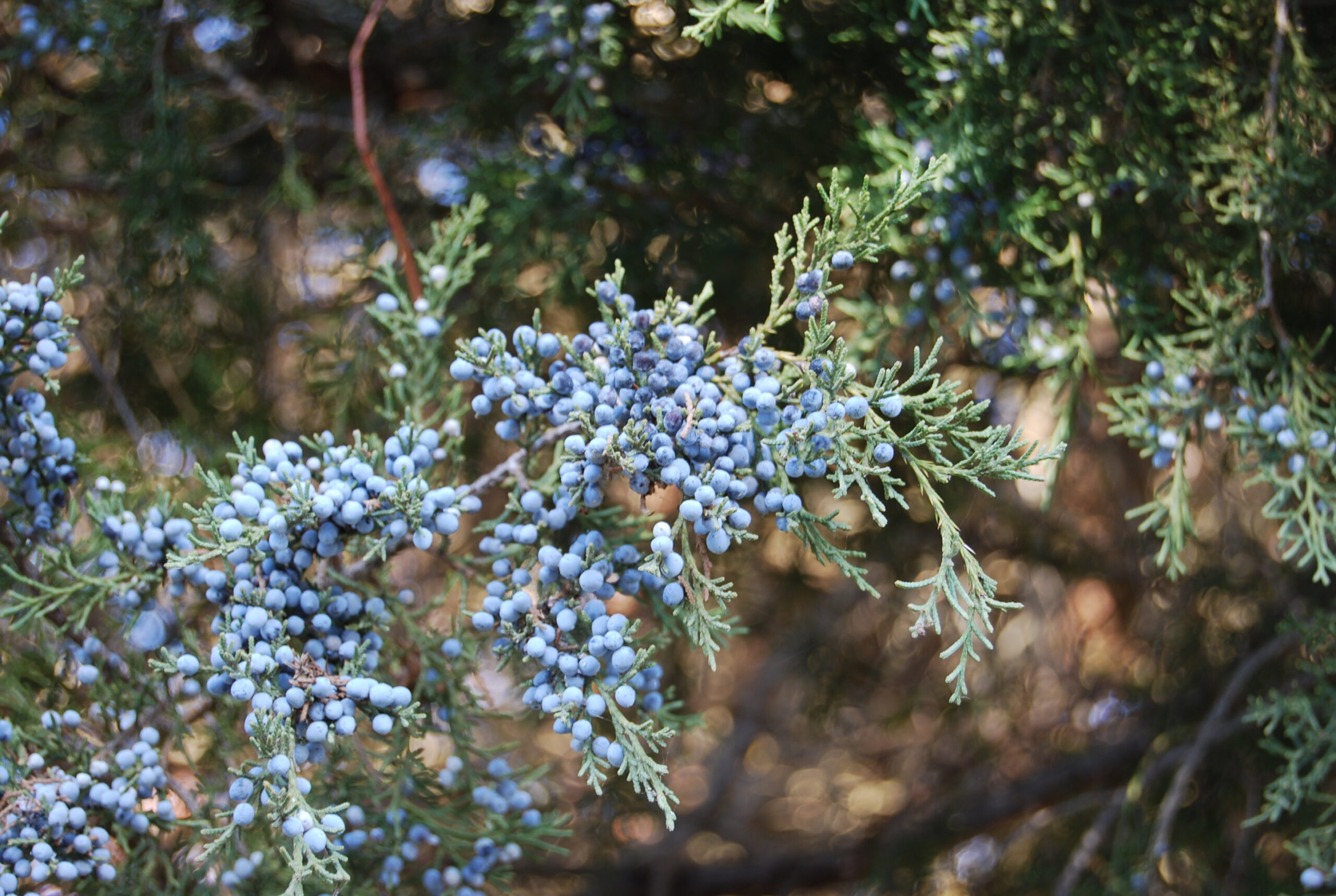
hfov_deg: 24.6
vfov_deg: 16.6
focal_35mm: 82
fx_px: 3068
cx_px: 668
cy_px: 448
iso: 100
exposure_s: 1/20
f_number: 5.6
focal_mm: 55
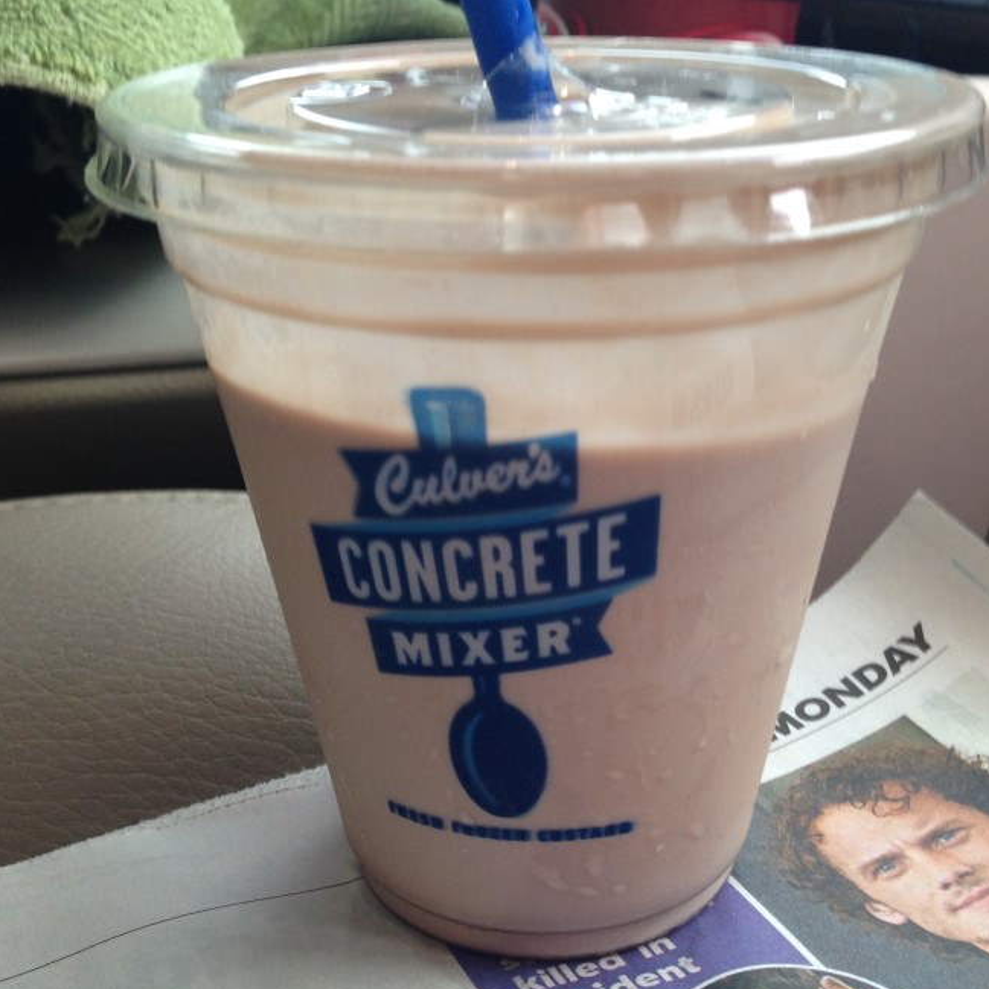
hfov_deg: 36.7
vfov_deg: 36.8
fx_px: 1487
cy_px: 535
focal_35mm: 46
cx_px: 556
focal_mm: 4.12
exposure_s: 1/60
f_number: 2.4
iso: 64
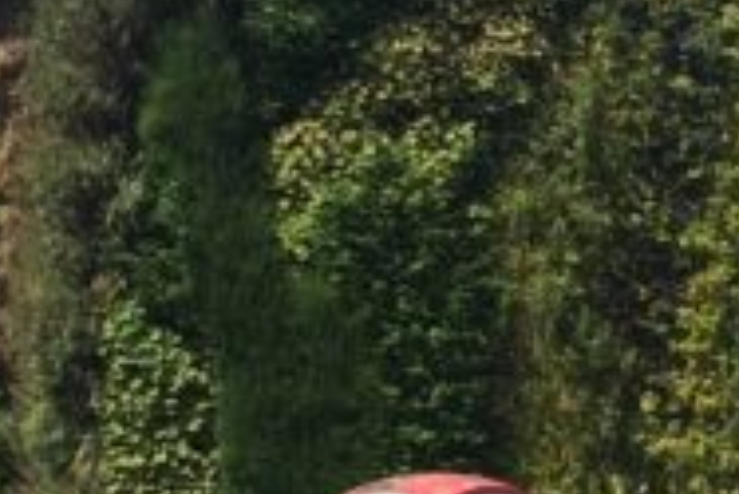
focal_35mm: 165
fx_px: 3390
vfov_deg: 8.3
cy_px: 273
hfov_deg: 11.7
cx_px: 1209
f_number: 2.2
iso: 32
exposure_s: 1/1582
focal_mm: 4.15
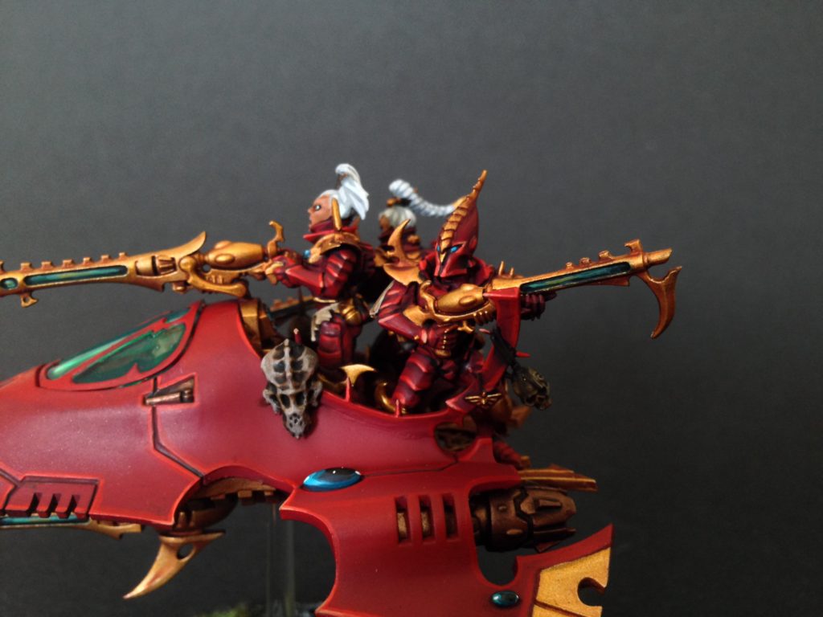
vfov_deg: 42.9
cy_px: 308
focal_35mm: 33
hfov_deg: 55.4
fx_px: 785
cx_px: 412
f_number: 2.4
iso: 125
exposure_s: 1/20
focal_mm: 4.12
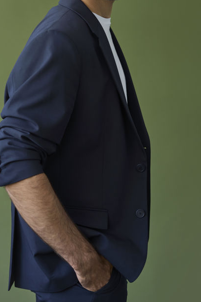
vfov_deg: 24.6
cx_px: 81
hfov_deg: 16.6
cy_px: 96
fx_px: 686
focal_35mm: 82
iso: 500
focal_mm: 50
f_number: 3.2
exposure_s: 1/160
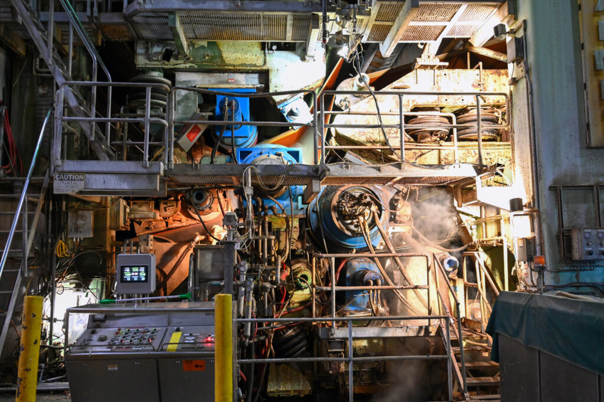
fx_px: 545
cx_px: 302
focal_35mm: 32
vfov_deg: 40.5
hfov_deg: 58.0
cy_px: 201
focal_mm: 32.5
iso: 5000
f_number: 4
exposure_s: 1/60
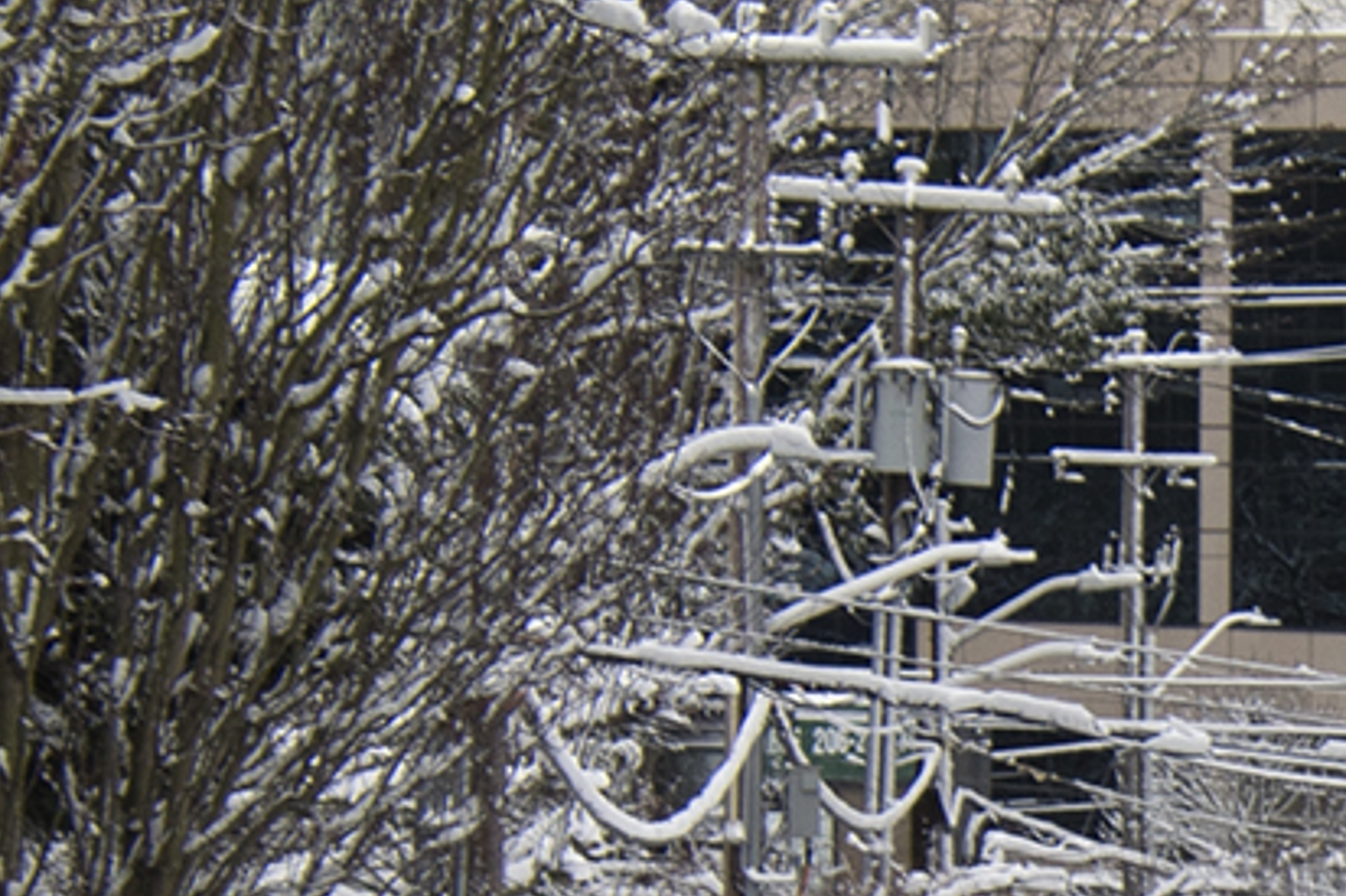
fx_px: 15584
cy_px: 914
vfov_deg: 3.3
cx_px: 1568
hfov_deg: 4.9
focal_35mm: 417
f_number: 5.3
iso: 100
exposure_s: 1/250
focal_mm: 56
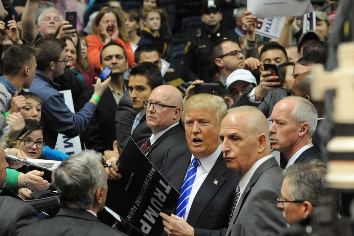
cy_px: 111
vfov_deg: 8.0
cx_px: 178
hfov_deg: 12.0
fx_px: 1690
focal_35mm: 172
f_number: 5.6
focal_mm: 120
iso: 6400
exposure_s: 1/100
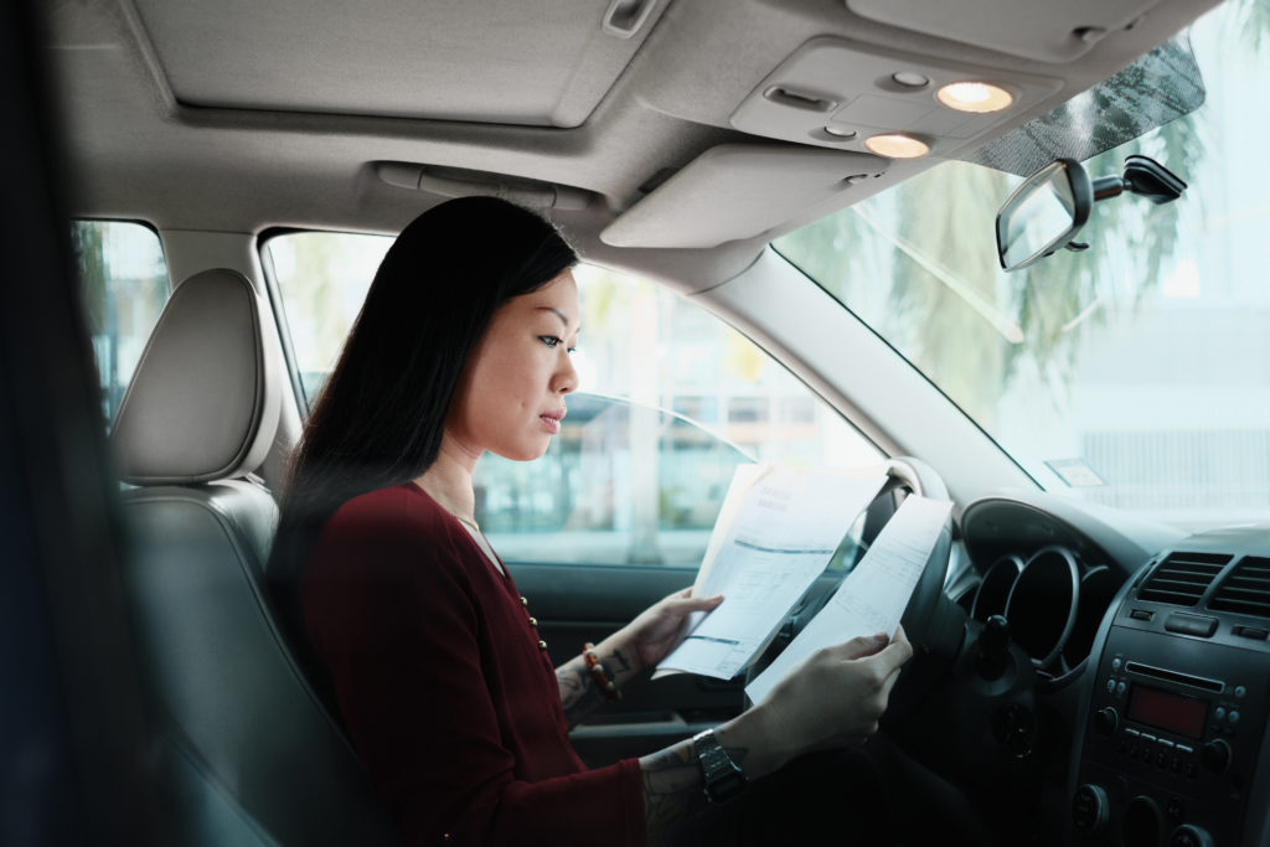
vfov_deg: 37.9
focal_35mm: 35
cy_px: 424
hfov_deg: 54.4
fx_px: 1235
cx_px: 635
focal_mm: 23
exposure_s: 1/125
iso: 400
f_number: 2.2
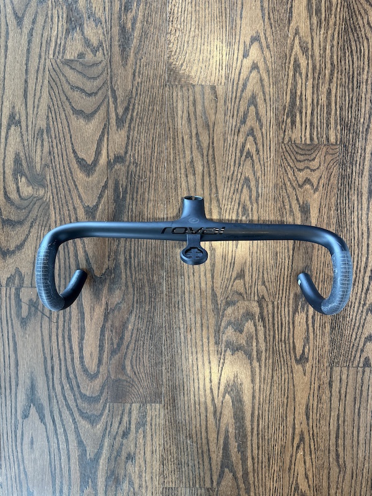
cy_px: 248
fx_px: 344
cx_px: 186
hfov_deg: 56.8
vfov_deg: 71.6
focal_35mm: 24
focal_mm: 6.76
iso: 320
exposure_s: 1/60
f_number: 1.78
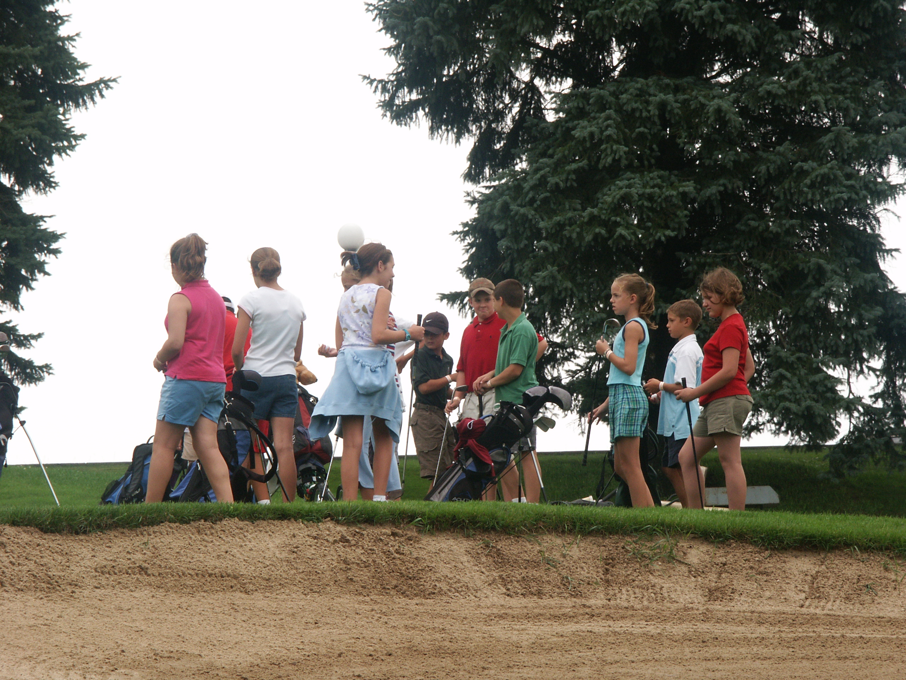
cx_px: 453
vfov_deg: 7.4
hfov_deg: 9.9
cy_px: 340
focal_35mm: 200
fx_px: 5235
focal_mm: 50.69
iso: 100
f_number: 8
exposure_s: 1/180
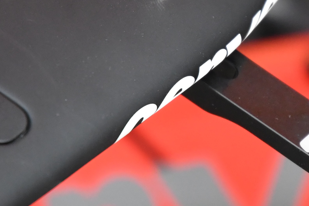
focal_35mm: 421
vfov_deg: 3.3
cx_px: 256
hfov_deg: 4.9
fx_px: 3613
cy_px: 105
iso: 2000
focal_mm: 80
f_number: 4
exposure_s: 1/8000
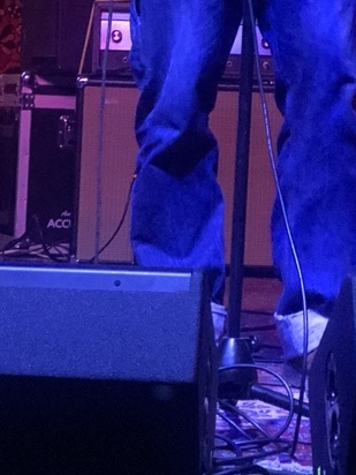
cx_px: 241
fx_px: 2276
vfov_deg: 11.5
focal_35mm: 166
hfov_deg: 8.9
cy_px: -184
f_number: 2.8
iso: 1250
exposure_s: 1/59
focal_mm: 6.6
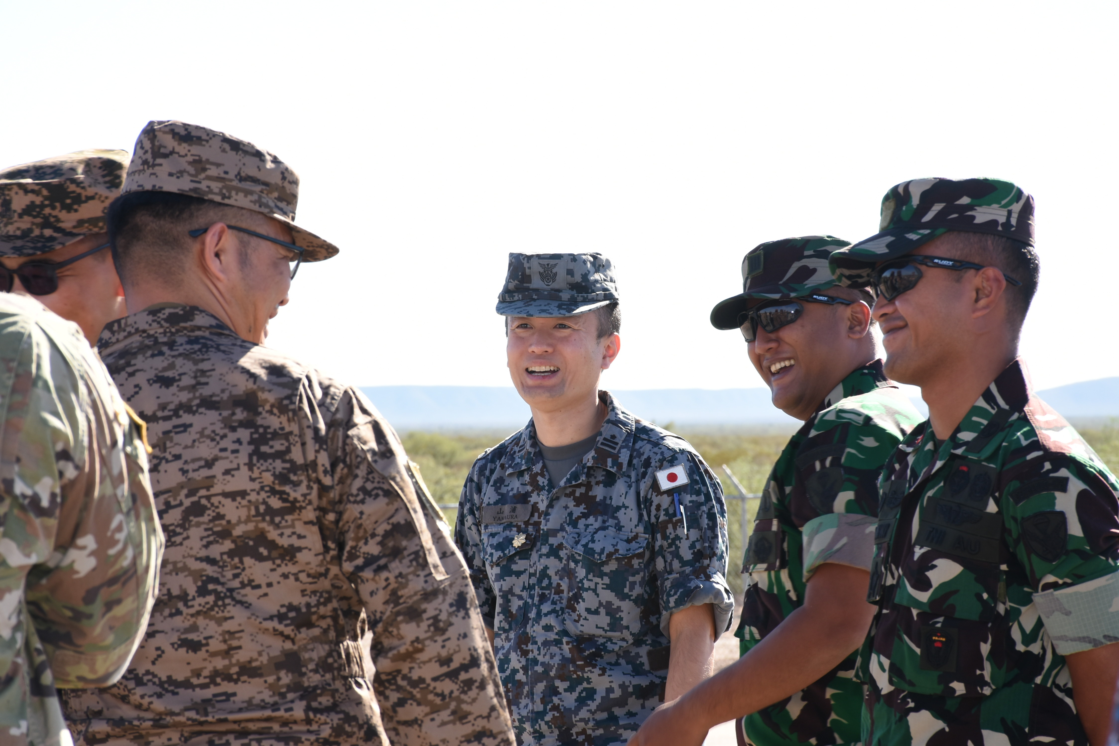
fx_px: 4663
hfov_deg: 13.7
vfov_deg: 9.2
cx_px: 560
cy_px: 373
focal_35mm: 150
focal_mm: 100
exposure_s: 1/125
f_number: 11
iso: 200
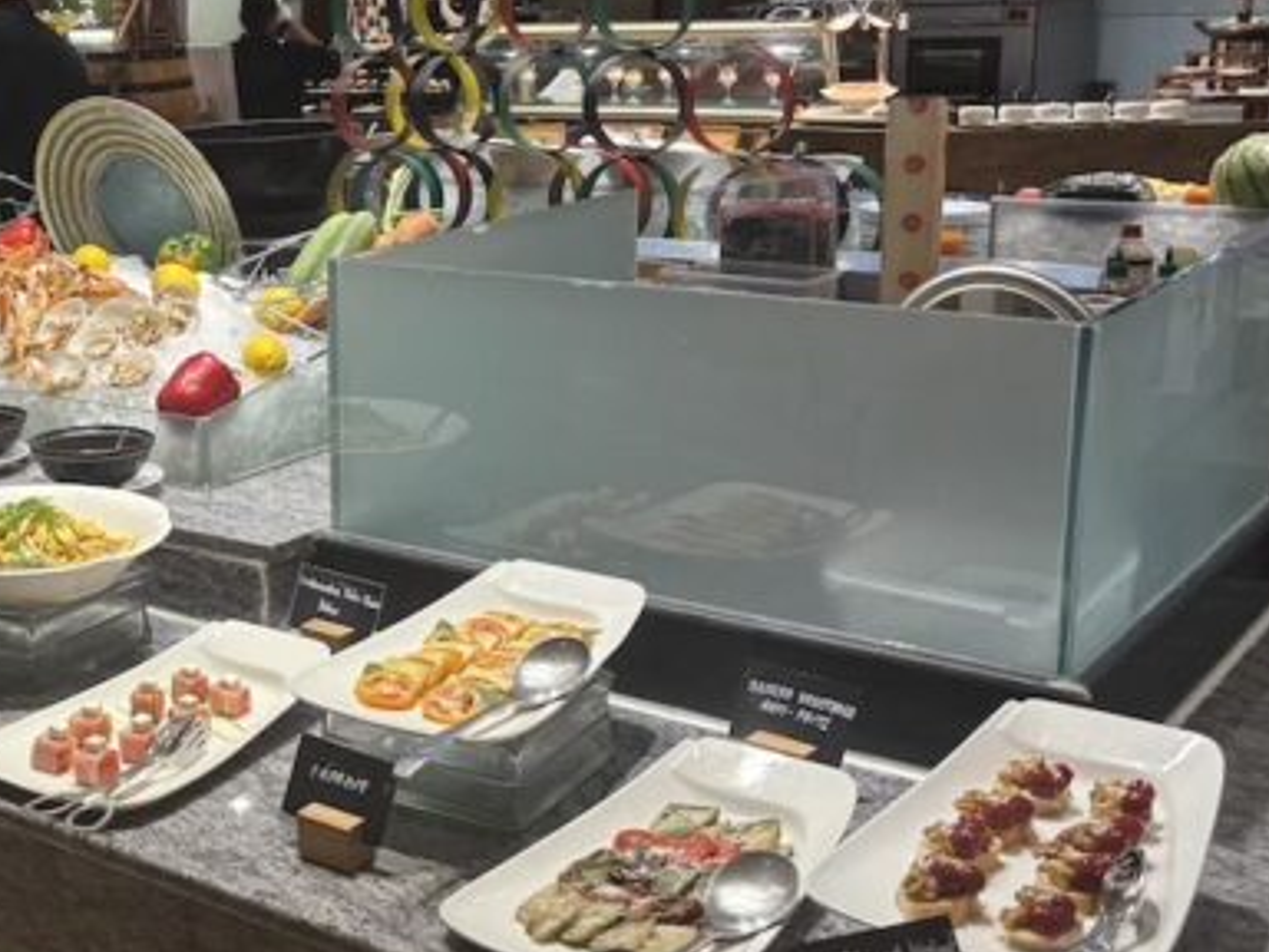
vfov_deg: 28.0
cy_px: 403
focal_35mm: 52
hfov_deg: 34.6
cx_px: 106
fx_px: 1906
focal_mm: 5.96
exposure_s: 1/120
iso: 100
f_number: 1.6
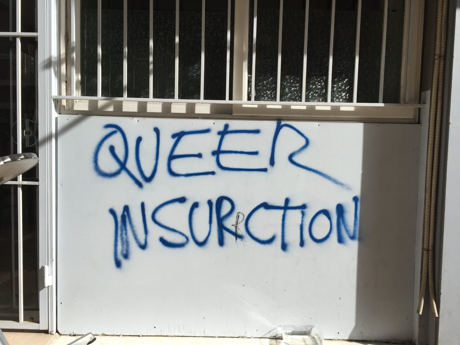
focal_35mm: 29
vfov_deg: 48.2
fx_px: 385
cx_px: 230
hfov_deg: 61.7
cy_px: 172
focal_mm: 4.15
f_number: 2.2
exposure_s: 1/1412
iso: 32
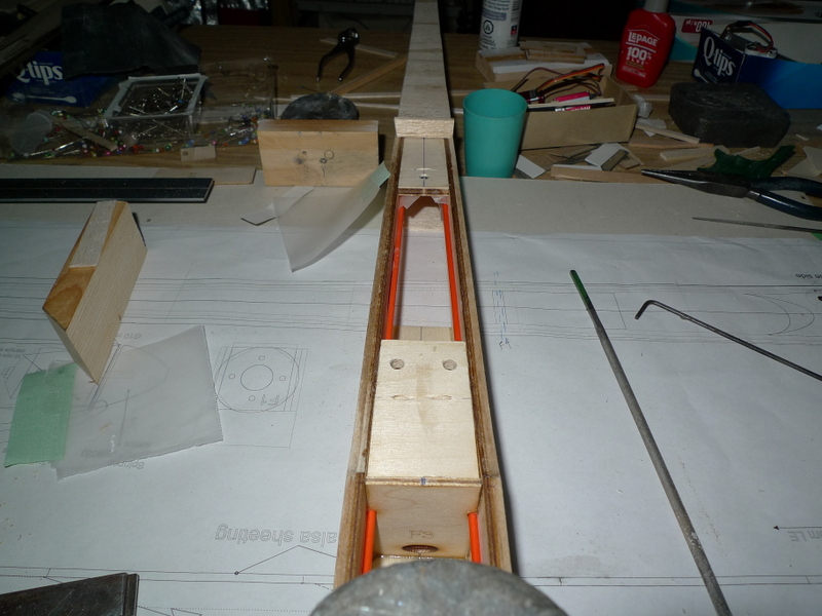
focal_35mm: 24
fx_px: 570
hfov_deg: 71.6
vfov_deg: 56.8
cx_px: 411
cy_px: 308
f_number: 4
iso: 100
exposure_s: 1/2000
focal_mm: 5.1
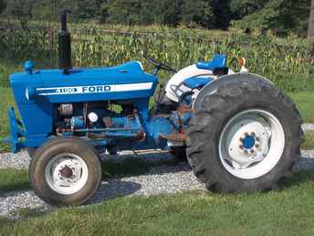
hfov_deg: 33.8
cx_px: 157
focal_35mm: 57
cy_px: 118
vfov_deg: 25.7
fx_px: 517
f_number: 10
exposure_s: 1/125
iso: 80
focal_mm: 10.1
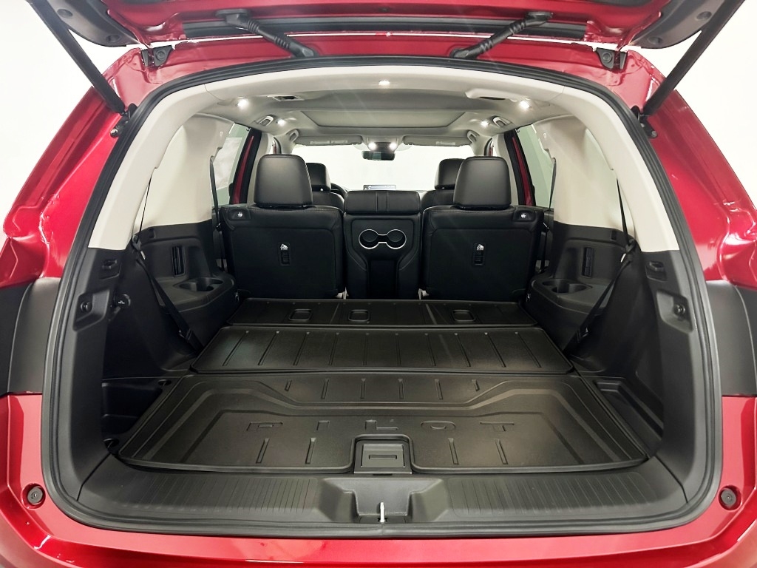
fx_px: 525
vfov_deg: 56.8
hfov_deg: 71.6
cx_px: 378
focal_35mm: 24
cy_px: 284
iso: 1000
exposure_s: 1/30
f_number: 1.78
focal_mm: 6.86
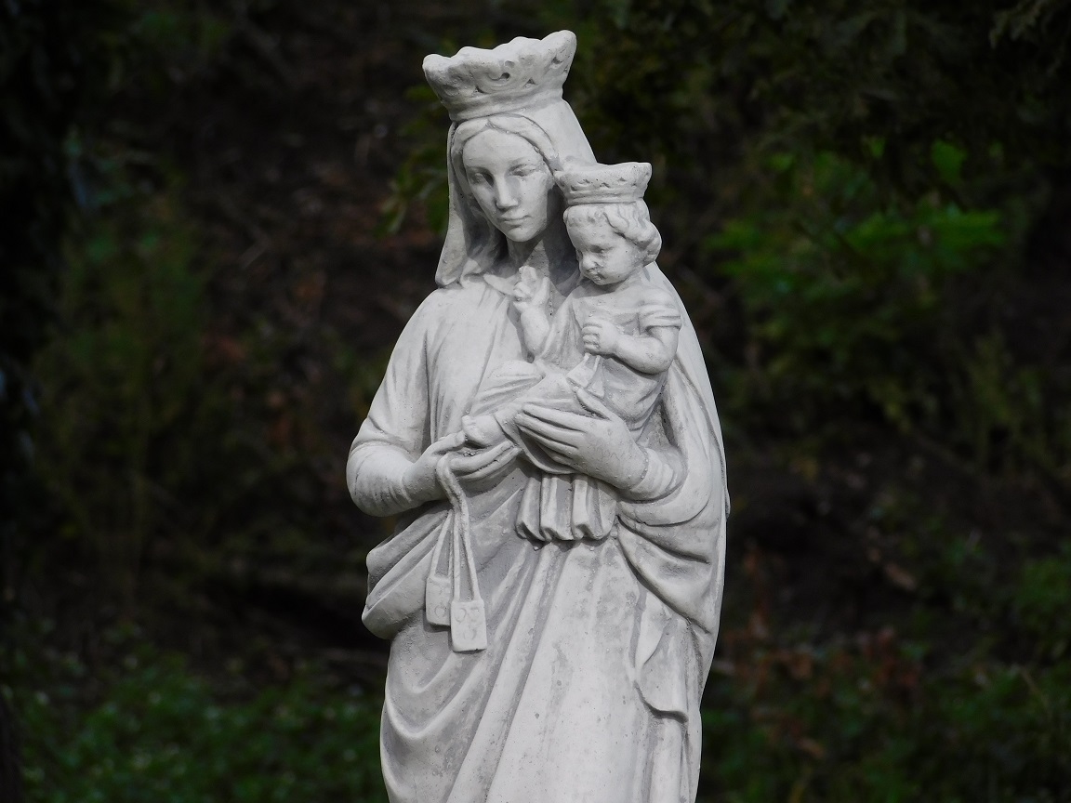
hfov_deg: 4.5
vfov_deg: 3.4
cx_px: 536
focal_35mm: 440
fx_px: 13613
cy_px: 402
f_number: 5.9
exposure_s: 1/250
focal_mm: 78.1
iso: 125
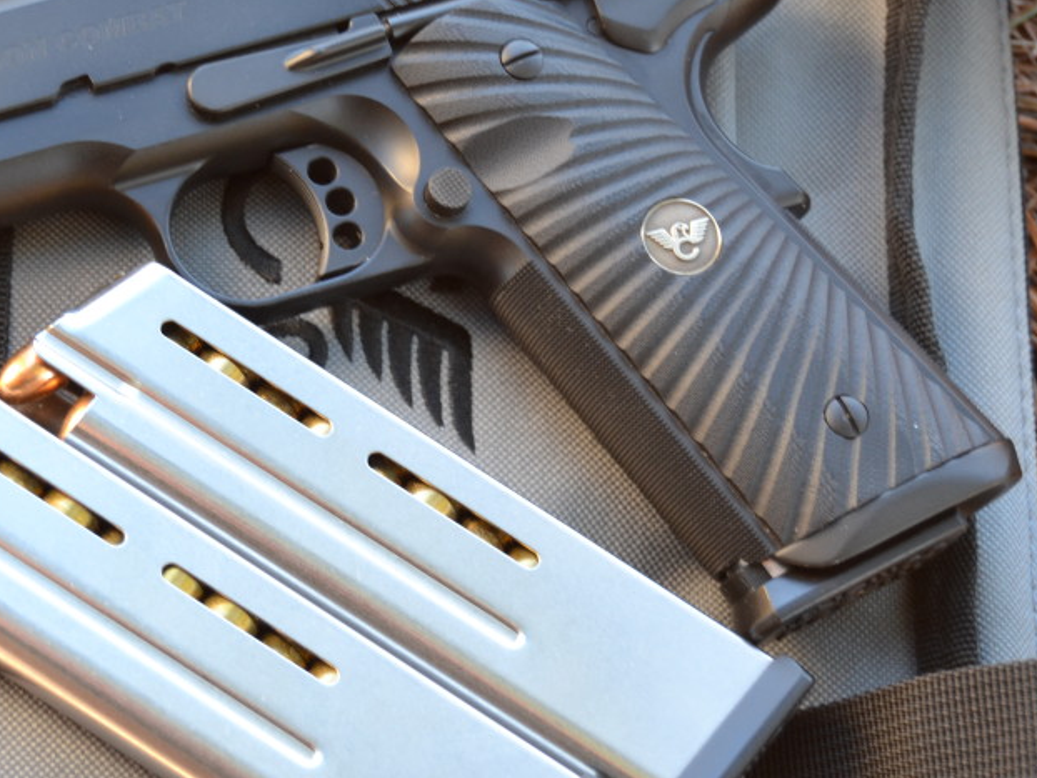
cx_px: 275
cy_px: 361
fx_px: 3200
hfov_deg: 18.3
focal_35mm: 107
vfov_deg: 13.9
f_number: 5.3
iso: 500
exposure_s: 1/60
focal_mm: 45
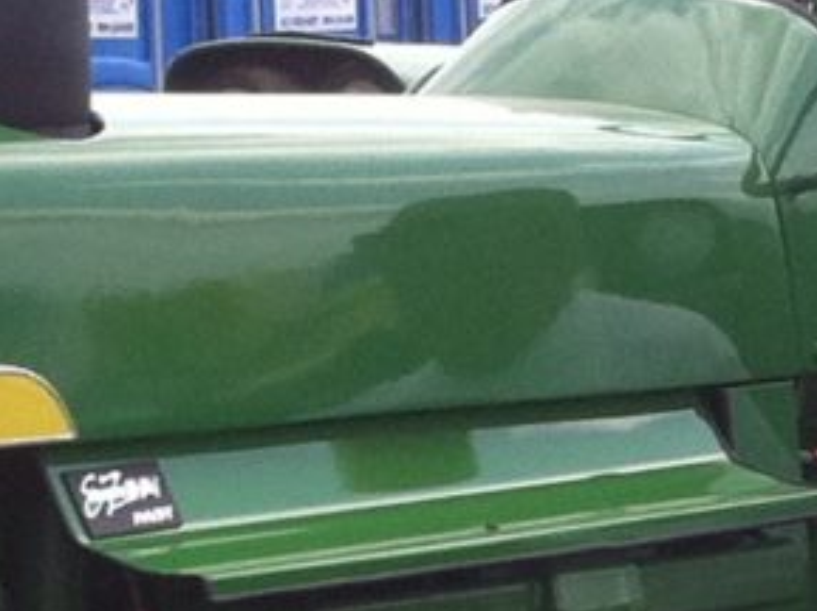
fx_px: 5846
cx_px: 760
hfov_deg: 8.0
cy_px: 846
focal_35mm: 248
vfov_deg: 5.9
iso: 80
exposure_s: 1/588
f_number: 2.8
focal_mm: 3.85
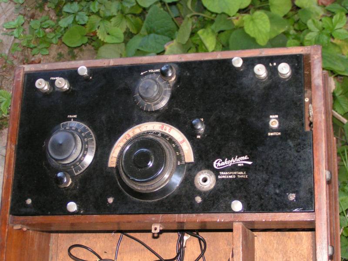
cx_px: 174
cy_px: 130
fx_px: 653
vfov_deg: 22.6
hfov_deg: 29.8
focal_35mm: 65
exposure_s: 1/80
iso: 200
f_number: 3.2
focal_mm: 10
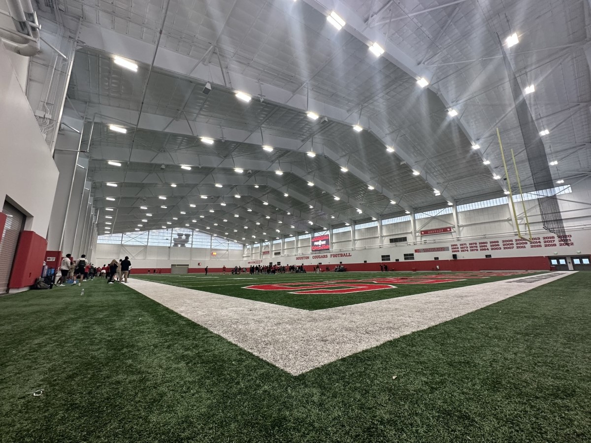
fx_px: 239
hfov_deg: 102.1
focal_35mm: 14
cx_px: 296
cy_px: 222
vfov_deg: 85.7
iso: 160
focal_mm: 2.22
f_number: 2.2
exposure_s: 1/120
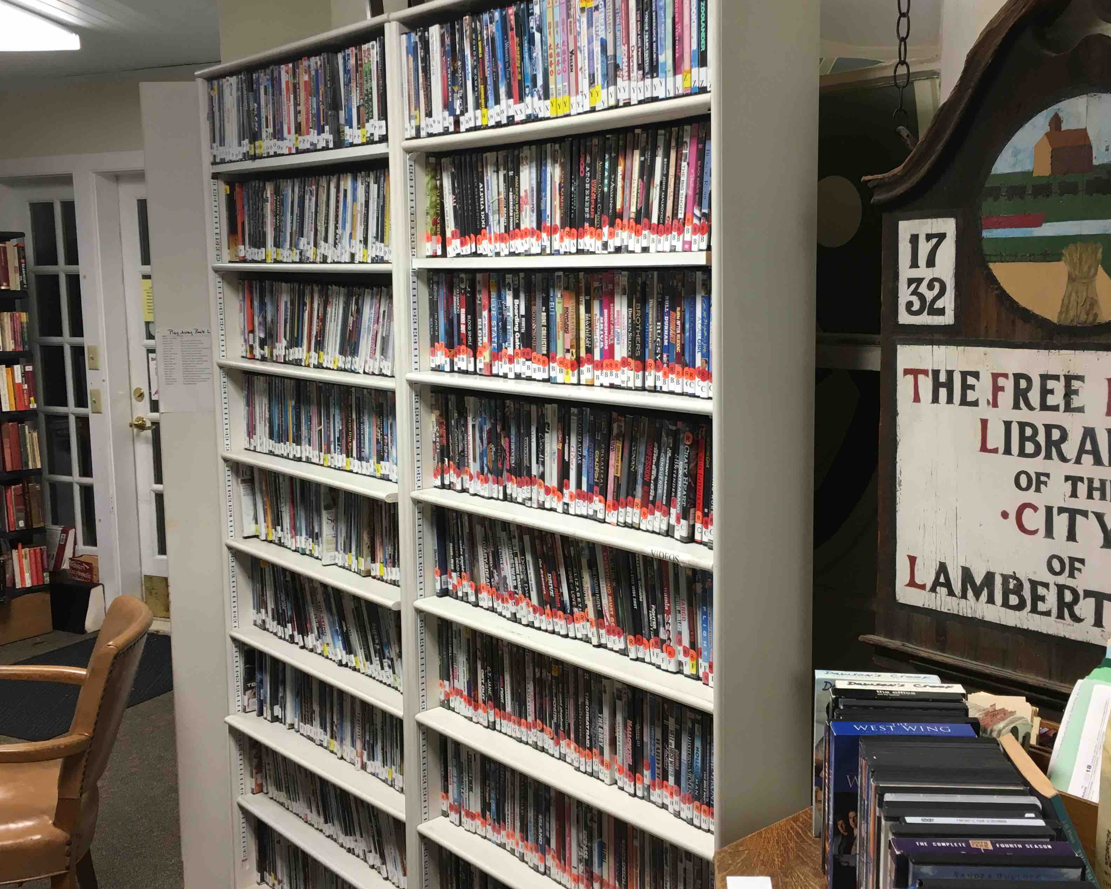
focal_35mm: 36
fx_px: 1184
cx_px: 628
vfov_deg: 41.2
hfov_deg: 50.1
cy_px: 444
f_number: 2.2
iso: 50
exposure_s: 1/30
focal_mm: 4.15
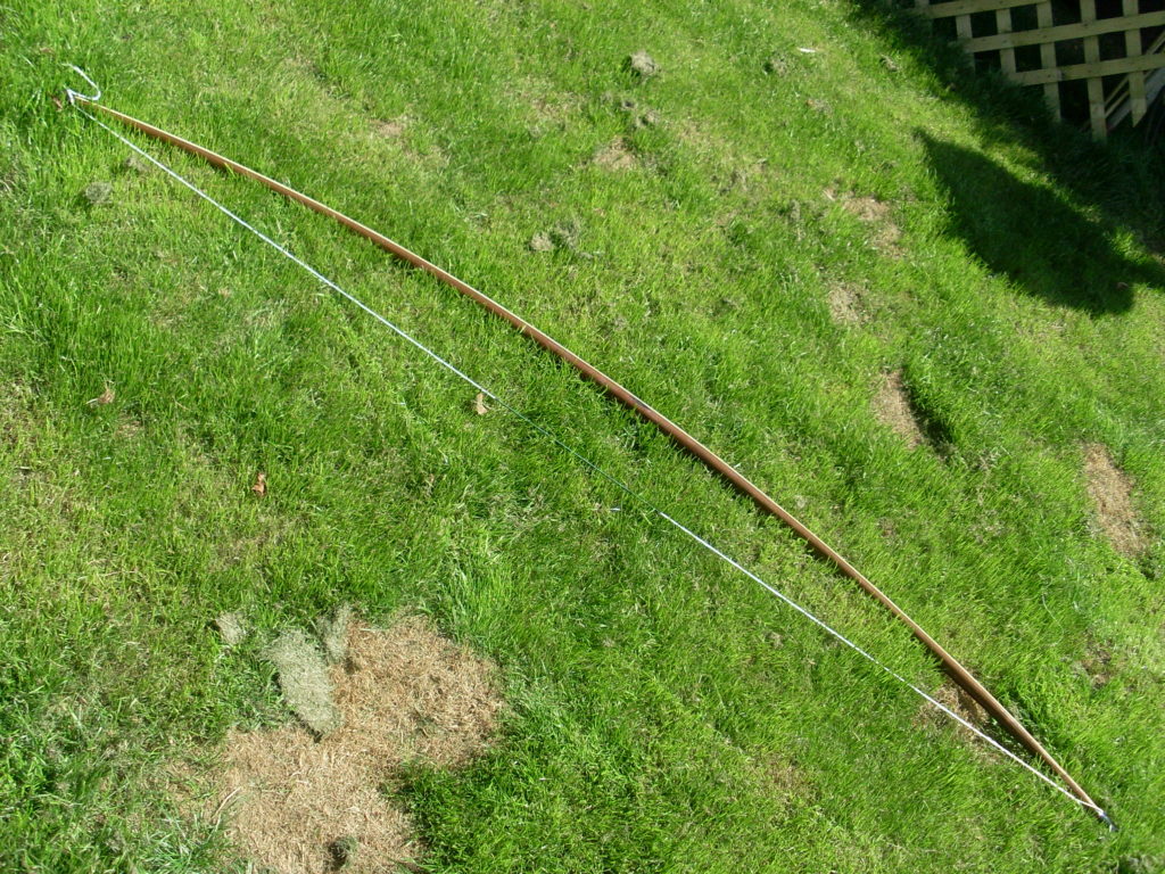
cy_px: 437
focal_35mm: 38
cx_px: 582
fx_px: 1279
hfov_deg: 49.0
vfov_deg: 37.7
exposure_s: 1/125
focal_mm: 6.3
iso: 80
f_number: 7.7
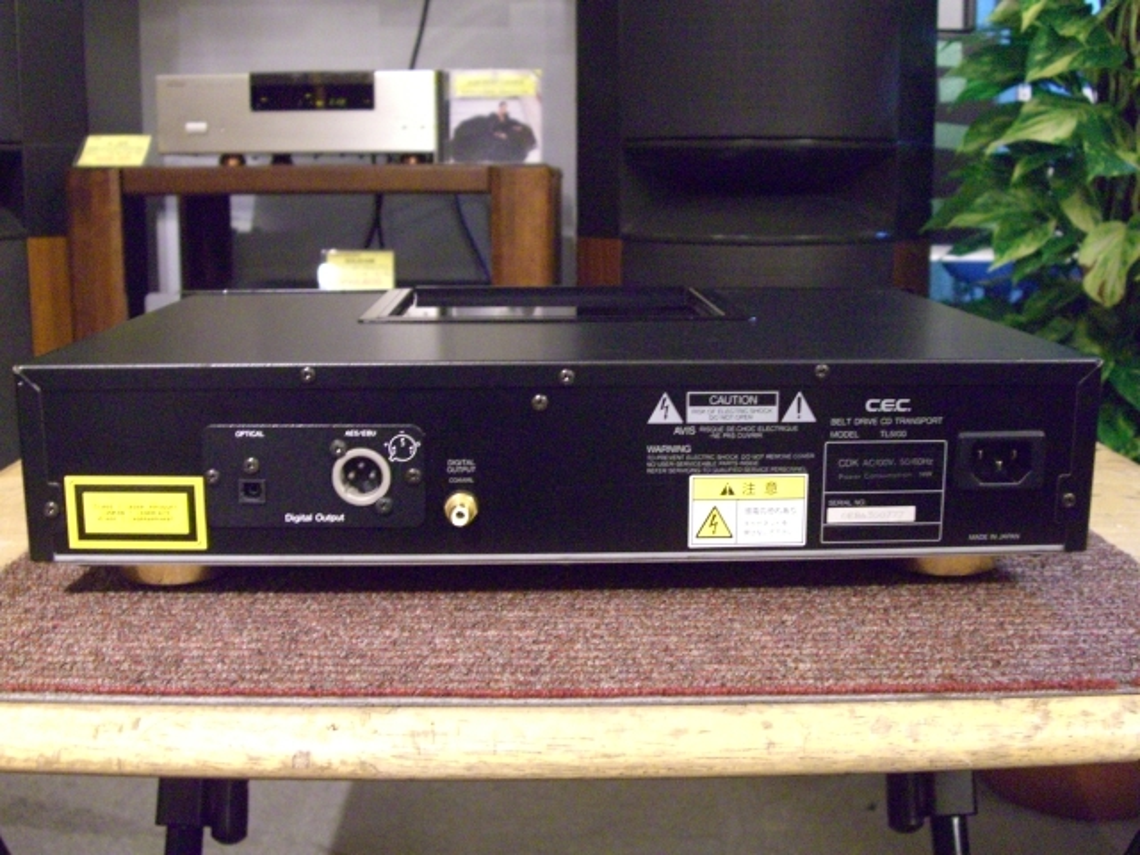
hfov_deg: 49.0
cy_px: 428
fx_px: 1251
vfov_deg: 37.7
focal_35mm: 38
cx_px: 570
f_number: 2.8
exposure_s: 1/25
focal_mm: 7.9
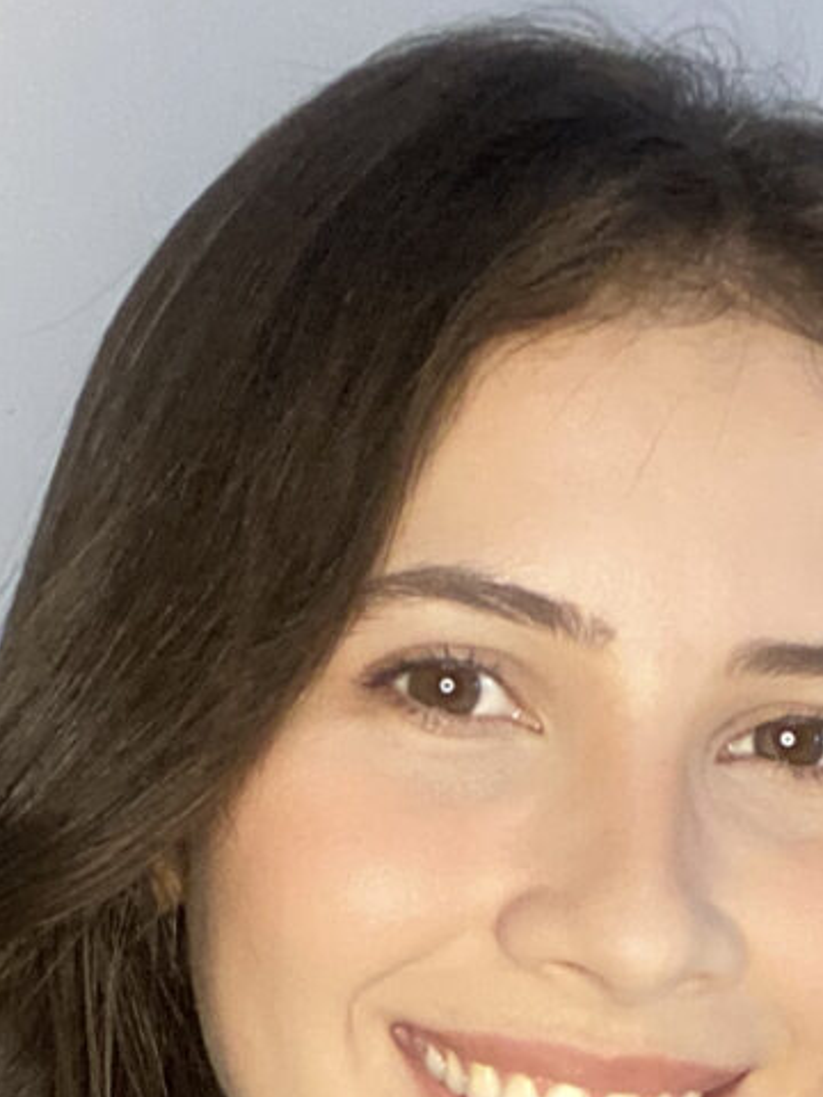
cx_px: 476
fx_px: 3043
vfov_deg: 19.0
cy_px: 1417
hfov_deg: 15.4
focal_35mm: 96
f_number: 2.2
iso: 400
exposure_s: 1/40
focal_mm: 2.71
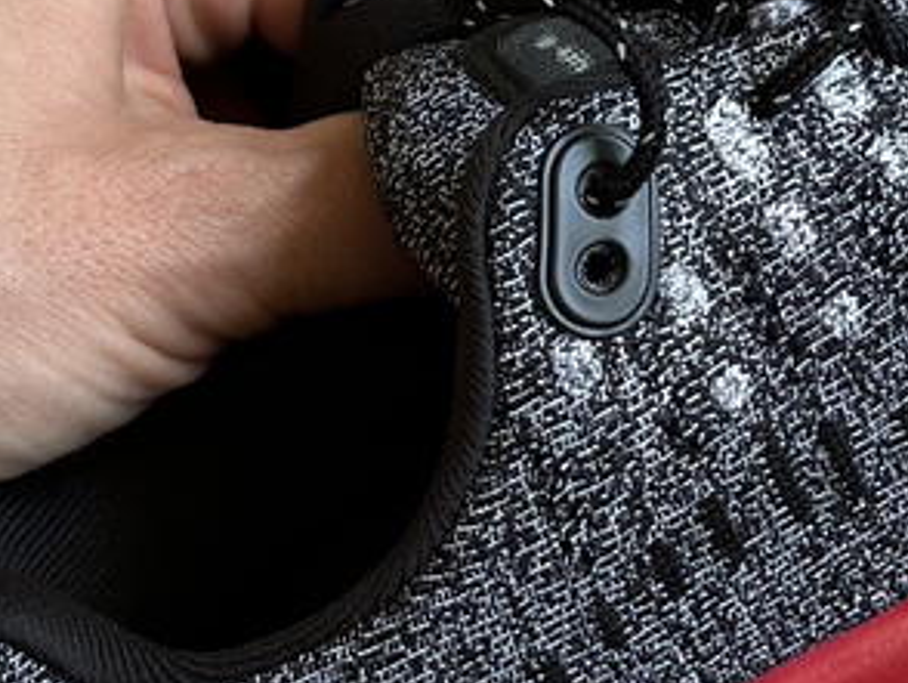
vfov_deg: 14.0
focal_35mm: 106
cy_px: 303
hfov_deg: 18.5
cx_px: 615
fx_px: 2783
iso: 100
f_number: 1.6
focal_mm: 5.1
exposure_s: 1/121
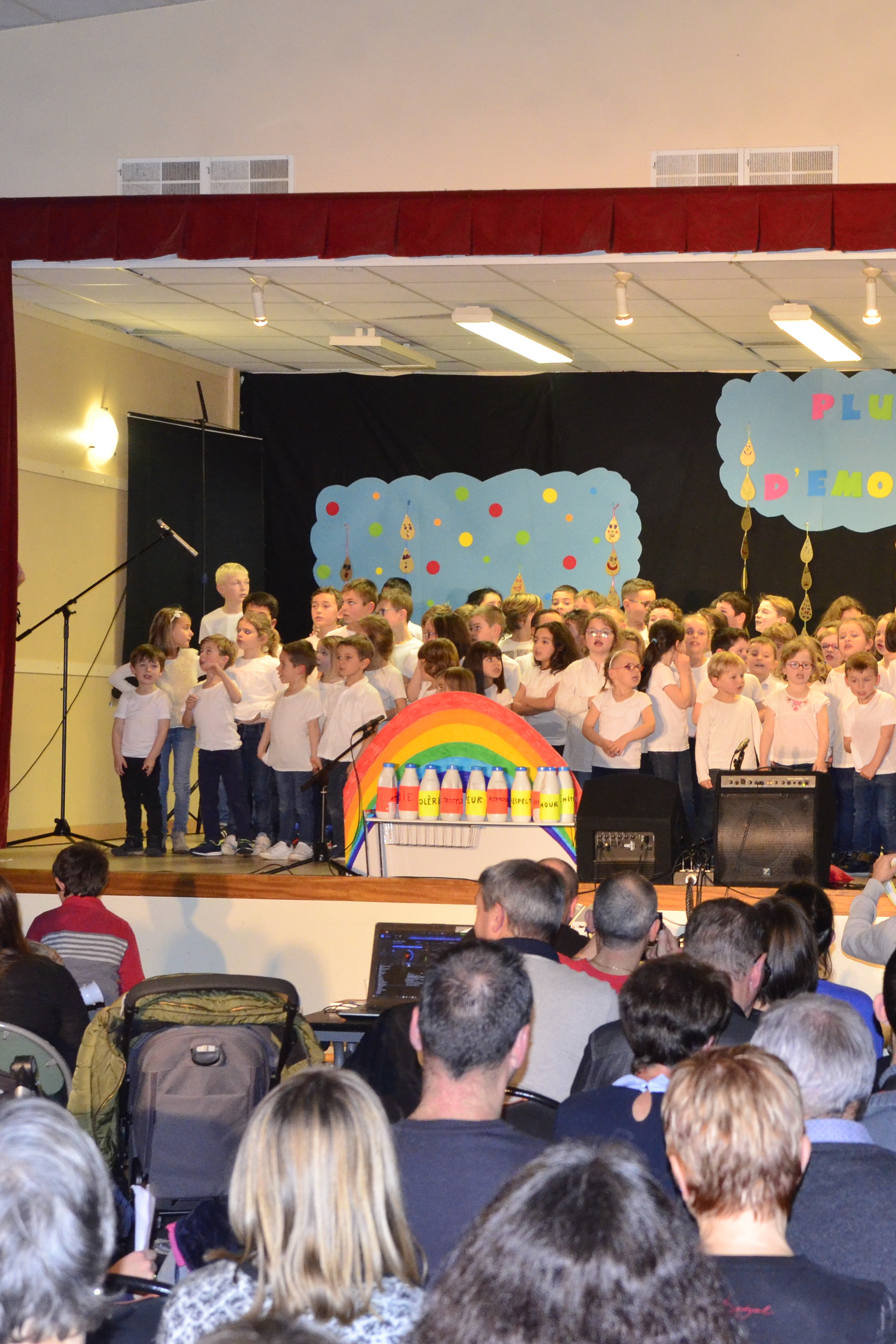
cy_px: 670
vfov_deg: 25.4
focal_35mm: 80
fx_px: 2977
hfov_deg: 16.9
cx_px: 775
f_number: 5.6
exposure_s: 1/60
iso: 1600
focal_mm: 35
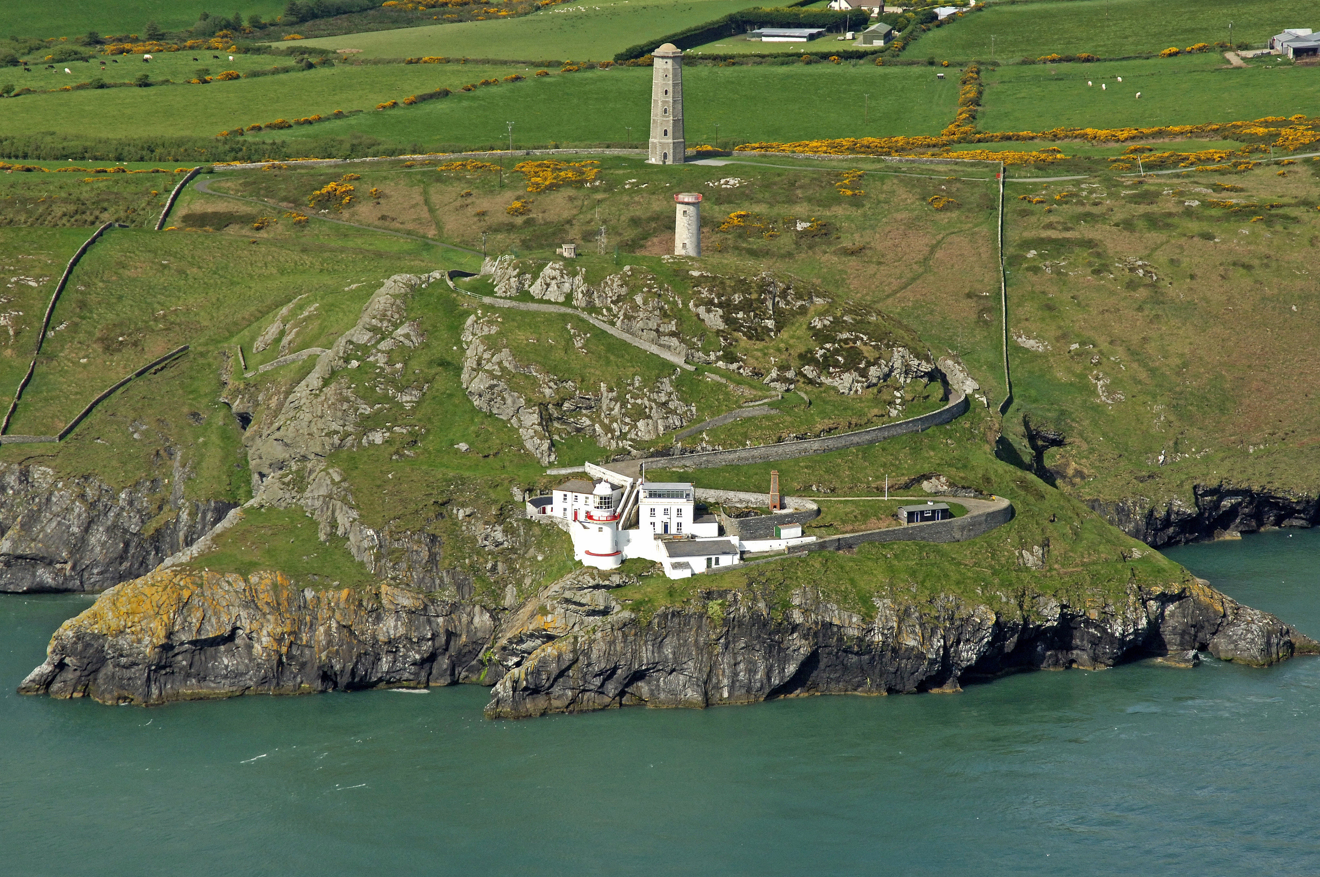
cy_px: 441
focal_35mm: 135
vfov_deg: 10.2
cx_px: 672
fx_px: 4927
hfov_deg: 15.3
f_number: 8
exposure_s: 1/1000
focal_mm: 85
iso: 400
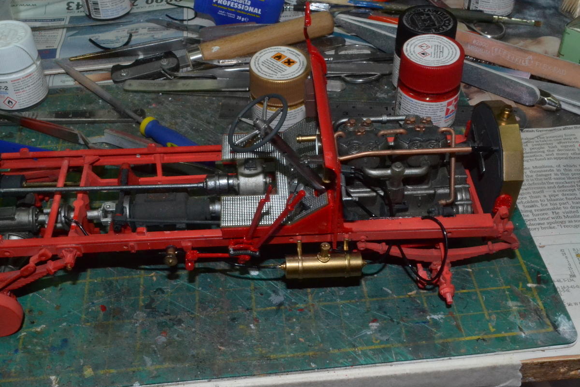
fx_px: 725
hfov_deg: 43.6
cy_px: 194
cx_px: 290
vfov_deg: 29.9
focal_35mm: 45
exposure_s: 1/60
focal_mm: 30
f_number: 29
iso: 3200
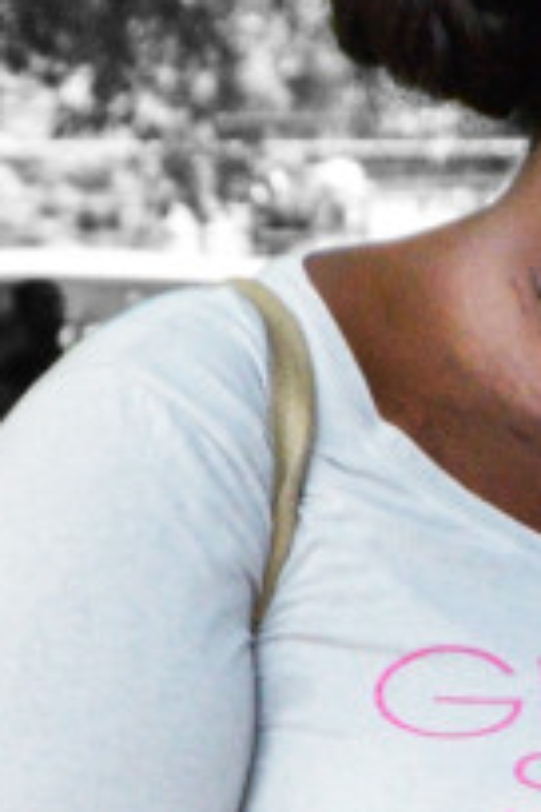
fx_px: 10681
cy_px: 796
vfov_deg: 4.3
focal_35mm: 474
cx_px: 963
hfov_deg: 2.9
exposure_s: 1/640
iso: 1600
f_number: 6.3
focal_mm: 55
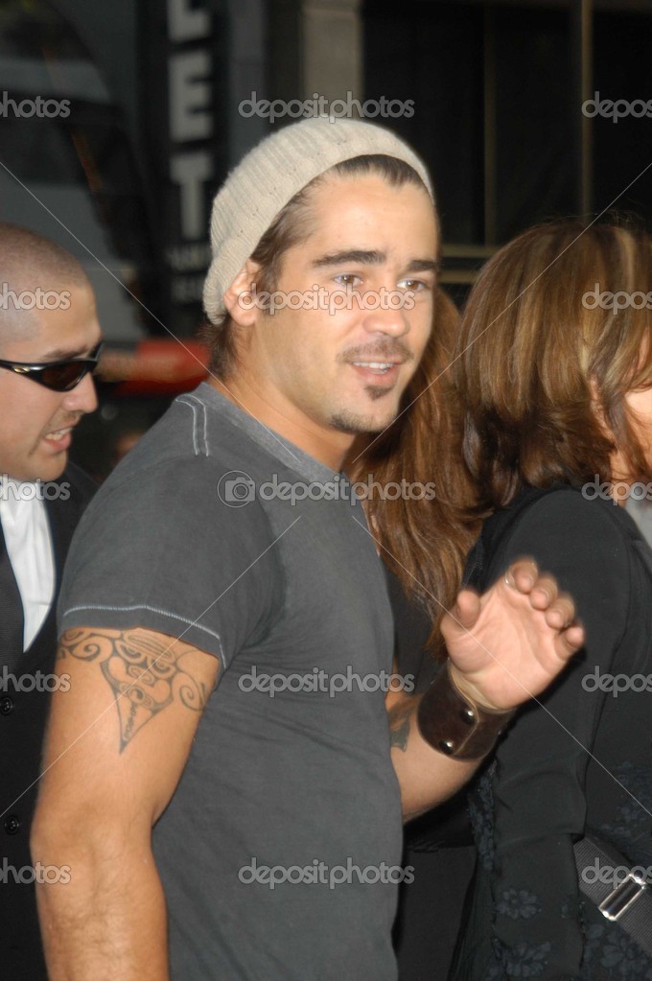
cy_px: 490
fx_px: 3511
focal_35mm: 129
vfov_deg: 15.9
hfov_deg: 10.6
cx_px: 326
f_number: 5.6
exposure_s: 1/180
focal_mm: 86
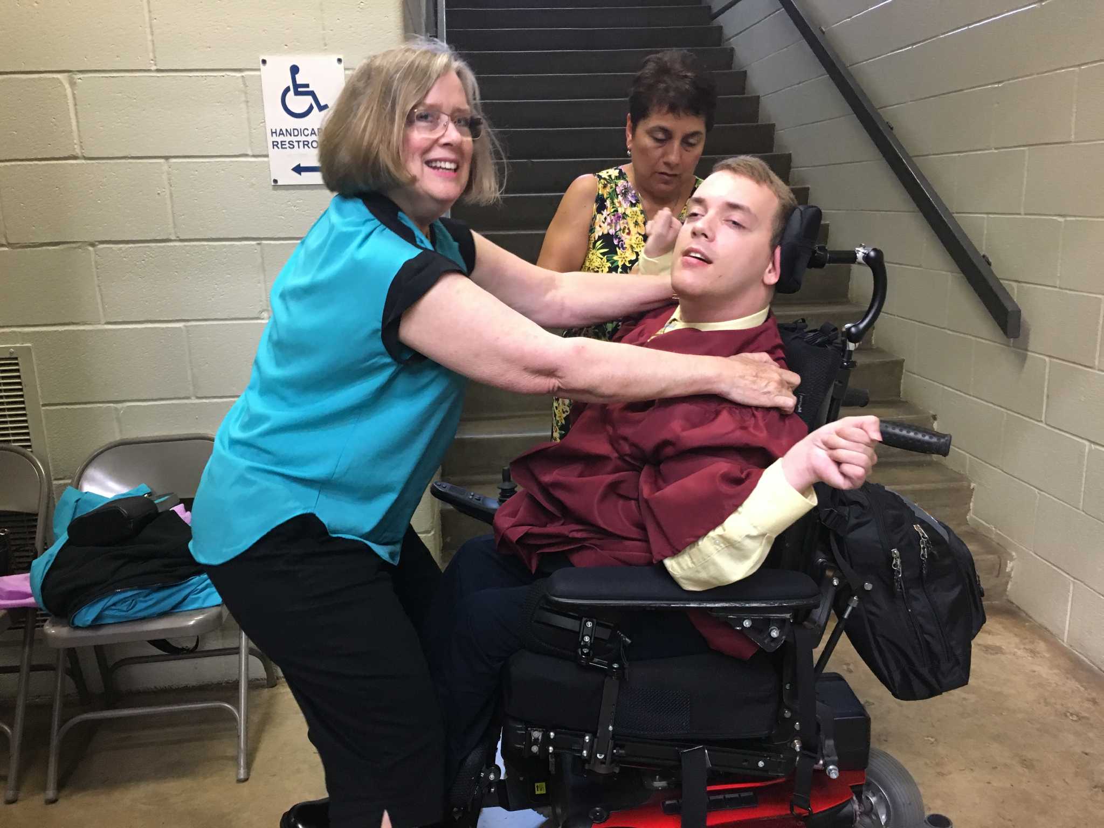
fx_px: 925
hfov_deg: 61.7
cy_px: 414
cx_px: 552
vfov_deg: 48.2
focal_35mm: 29
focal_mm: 4.15
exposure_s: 1/20
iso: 200
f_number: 2.2
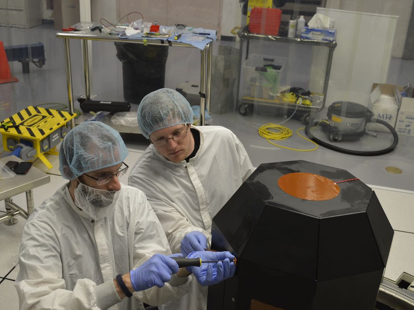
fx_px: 490
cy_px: 158
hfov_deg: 45.8
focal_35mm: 41
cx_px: 196
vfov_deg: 35.1
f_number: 4
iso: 400
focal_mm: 24
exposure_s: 1/60
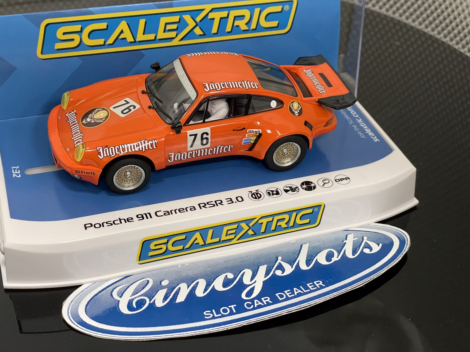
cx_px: 235
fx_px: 706
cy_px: 176
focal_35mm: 52
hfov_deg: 36.8
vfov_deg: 28.0
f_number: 2
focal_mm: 6
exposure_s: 1/60
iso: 400
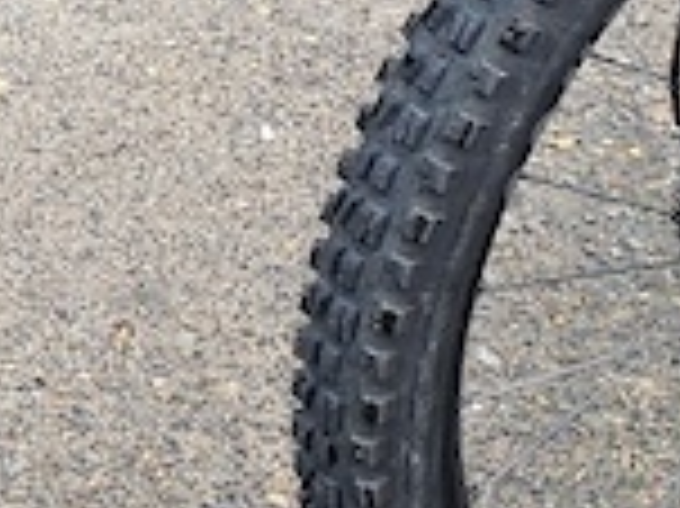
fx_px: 2709
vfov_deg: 10.6
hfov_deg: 13.3
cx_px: -401
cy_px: -103
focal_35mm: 138
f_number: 2.4
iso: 160
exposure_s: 1/60
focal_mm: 4.3
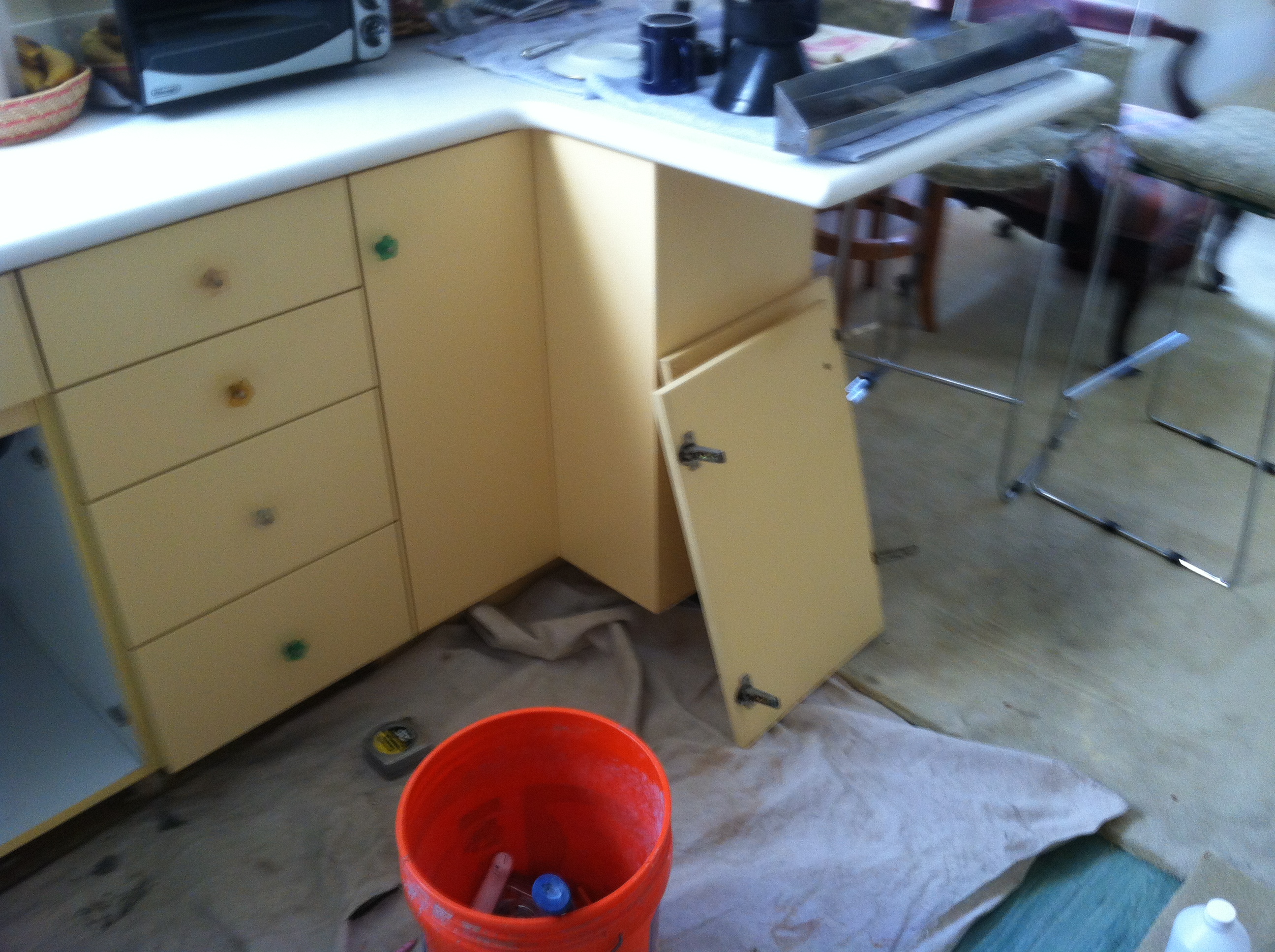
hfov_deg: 52.7
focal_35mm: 35
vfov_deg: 40.6
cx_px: 638
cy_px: 476
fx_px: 1287
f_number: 2.8
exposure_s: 1/15
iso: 125
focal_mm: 3.85
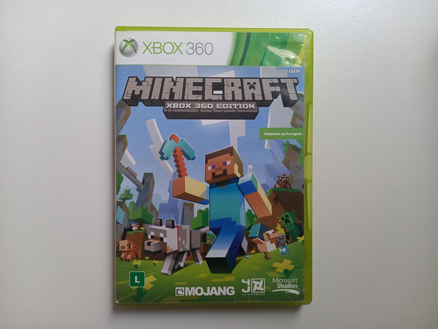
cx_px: 219
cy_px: 164
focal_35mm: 25
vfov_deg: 54.9
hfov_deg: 69.4
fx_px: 316
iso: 80
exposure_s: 1/60
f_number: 2
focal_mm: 4.6
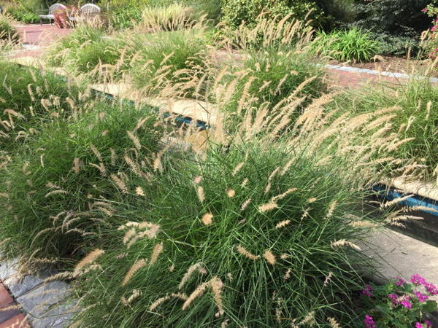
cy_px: 164
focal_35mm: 29
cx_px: 219
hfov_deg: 61.7
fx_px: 367
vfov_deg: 48.2
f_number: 2.2
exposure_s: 1/842
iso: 32
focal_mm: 4.15
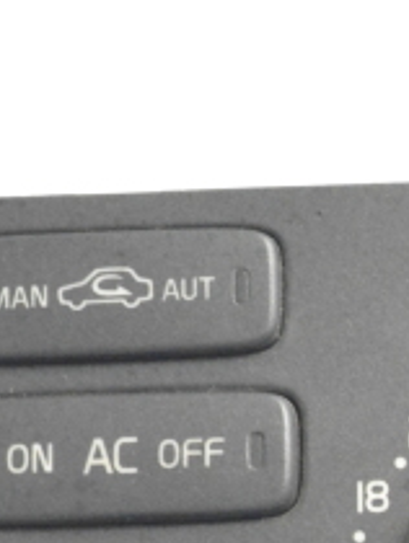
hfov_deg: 4.9
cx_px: 973
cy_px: 729
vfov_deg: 6.6
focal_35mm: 295
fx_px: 4638
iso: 6400
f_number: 8
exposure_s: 1/250
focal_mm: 42
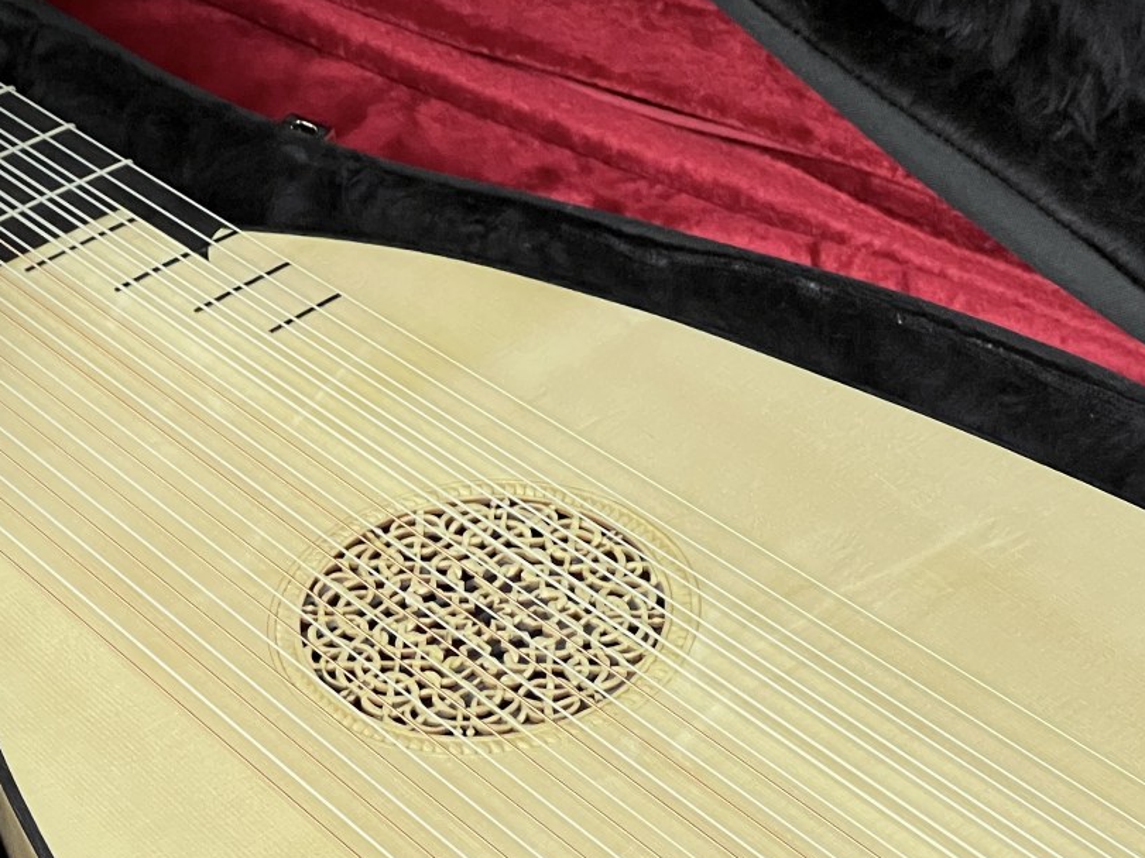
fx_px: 4399
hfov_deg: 14.8
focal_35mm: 133
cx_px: 623
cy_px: 713
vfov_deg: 11.1
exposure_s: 1/50
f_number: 2.8
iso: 800
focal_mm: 9
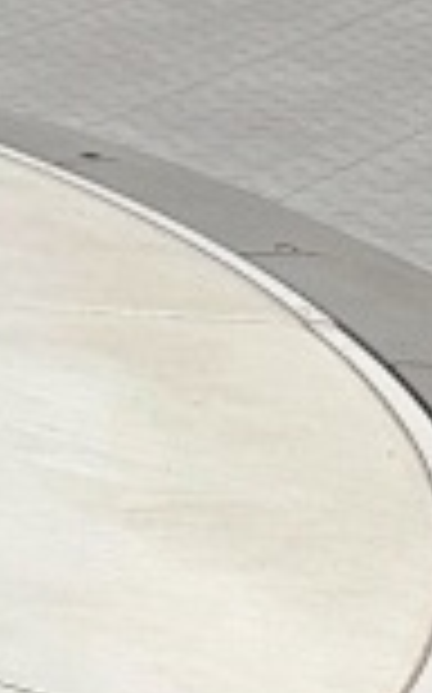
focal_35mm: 169
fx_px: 3189
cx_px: -1714
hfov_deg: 5.7
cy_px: 112
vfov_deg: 12.3
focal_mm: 6.86
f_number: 1.78
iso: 400
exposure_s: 1/60
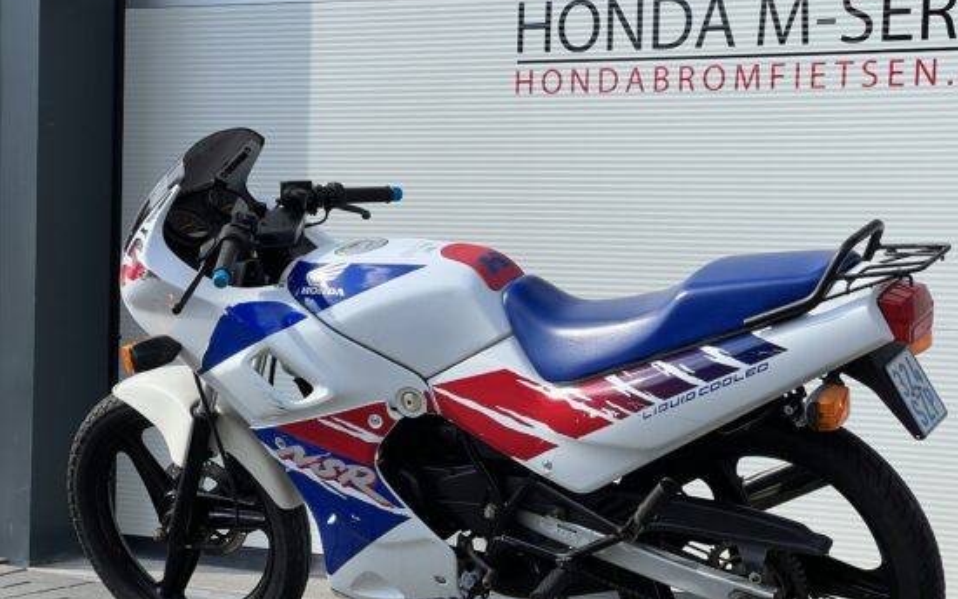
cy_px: 364
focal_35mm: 89
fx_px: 2324
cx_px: 521
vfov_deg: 14.7
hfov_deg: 23.3
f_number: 2.8
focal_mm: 9
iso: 32
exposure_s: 1/550
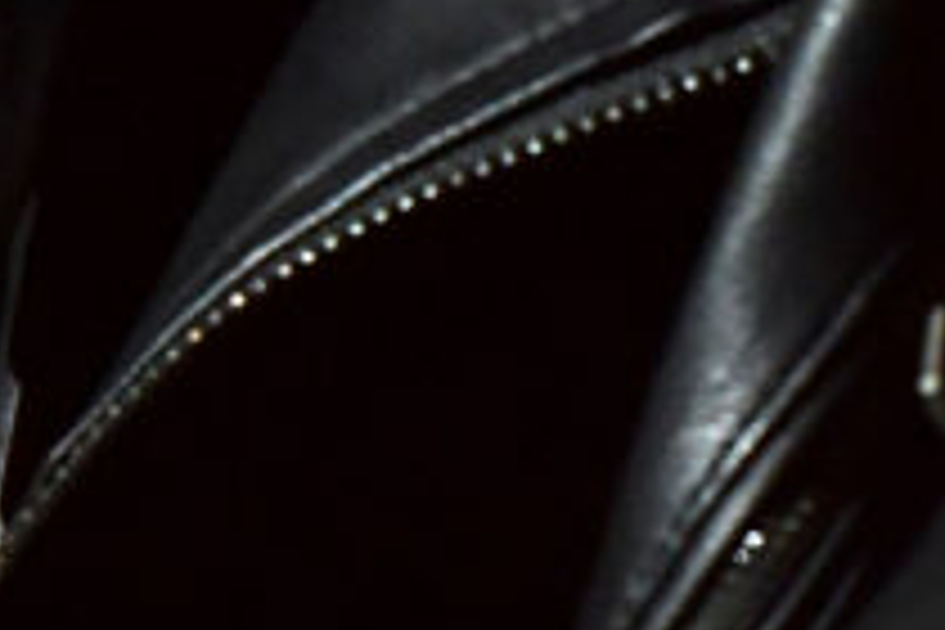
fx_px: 32784
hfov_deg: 1.7
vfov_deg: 1.1
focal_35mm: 1249
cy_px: -1503
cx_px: 580
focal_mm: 175
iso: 5000
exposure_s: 1/400
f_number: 2.8
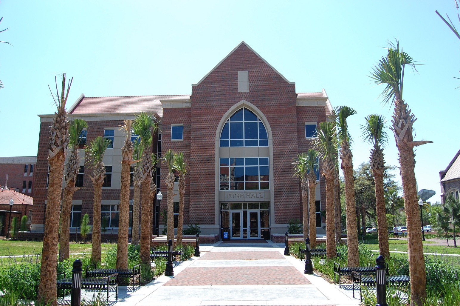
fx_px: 357
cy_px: 151
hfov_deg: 65.5
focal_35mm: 28
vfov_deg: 46.3
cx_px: 234
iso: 200
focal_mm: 18
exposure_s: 1/160
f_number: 6.3
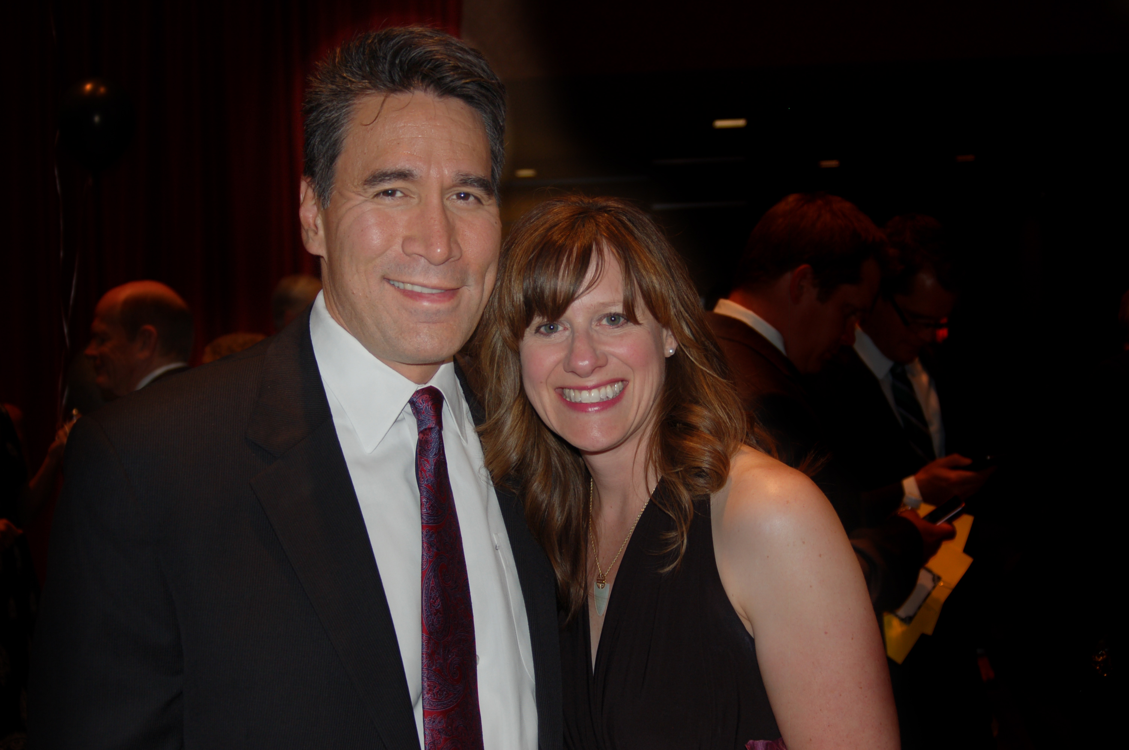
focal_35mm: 42
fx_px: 1316
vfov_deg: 31.8
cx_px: 564
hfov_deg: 46.4
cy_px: 375
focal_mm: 28
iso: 200
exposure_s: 1/60
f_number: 3.3
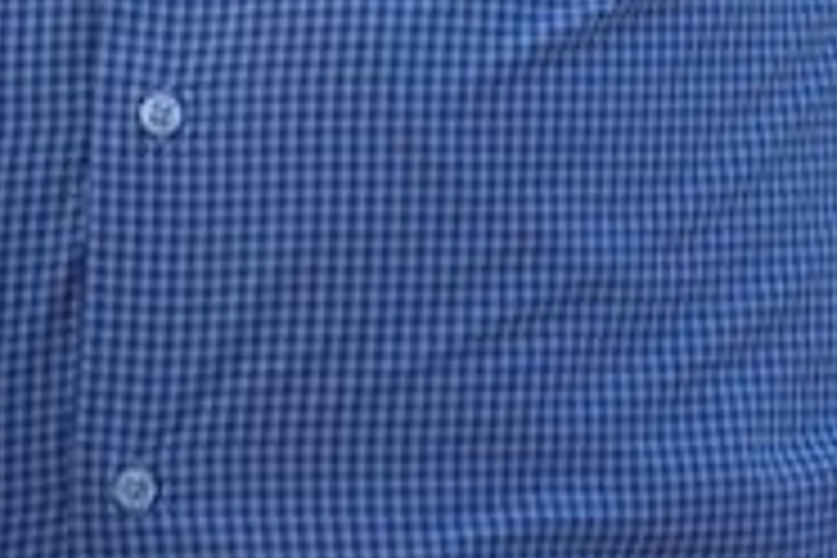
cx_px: 104
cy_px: -898
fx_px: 15129
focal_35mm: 651
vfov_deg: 2.1
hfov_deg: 3.2
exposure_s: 1/160
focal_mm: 79
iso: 1600
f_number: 5.6
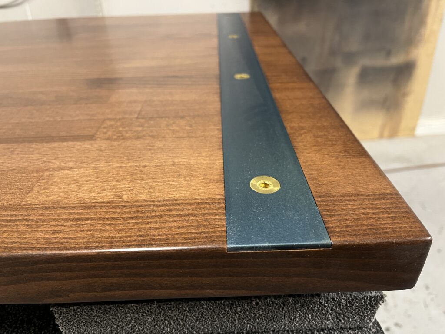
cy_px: 167
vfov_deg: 53.1
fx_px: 334
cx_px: 222
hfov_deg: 67.3
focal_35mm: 26
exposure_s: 1/60
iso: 320
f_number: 1.6
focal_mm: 5.1
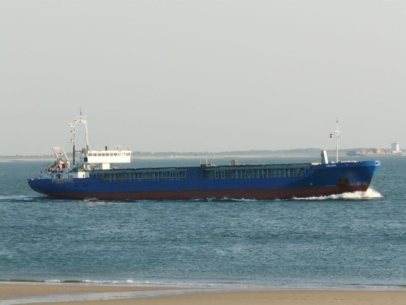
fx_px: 2709
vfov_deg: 6.4
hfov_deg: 8.6
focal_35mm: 231
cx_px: 203
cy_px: 152
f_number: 5.6
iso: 100
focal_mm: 37.9
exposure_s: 1/400
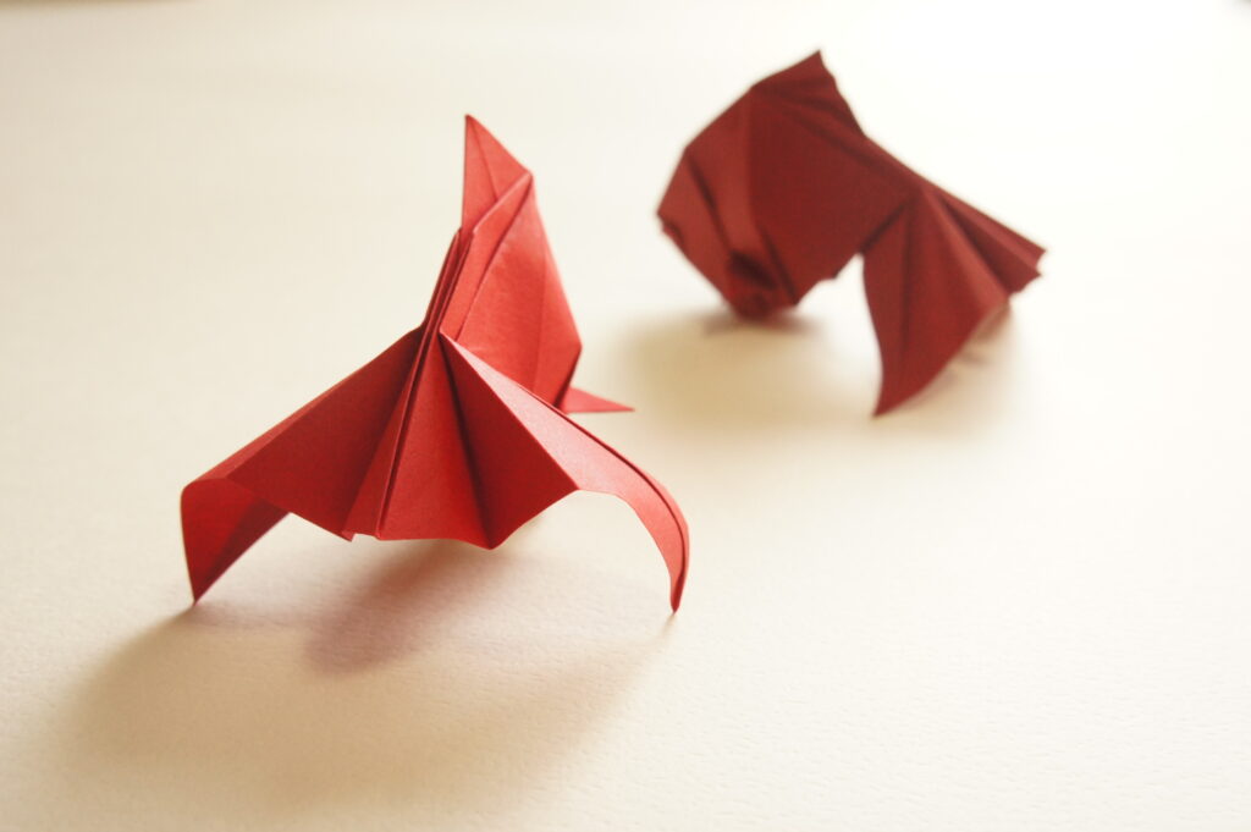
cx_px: 626
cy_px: 416
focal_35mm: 34
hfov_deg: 55.1
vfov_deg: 38.3
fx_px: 1198
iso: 1600
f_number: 6.3
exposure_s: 1/100
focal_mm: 23
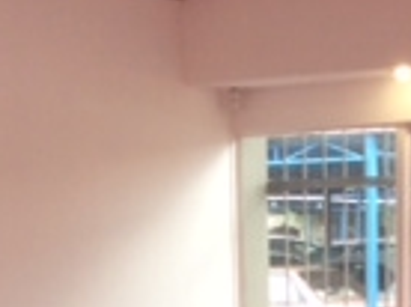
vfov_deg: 9.0
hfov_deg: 12.9
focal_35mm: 153
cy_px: 656
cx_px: 271
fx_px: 1813
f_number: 2.4
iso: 40
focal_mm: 3.3
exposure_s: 1/40
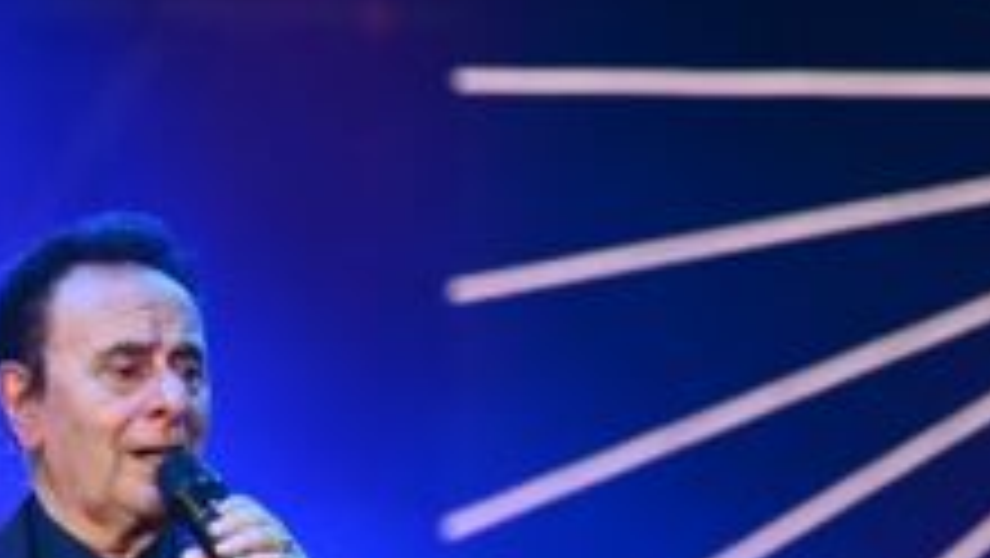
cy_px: 860
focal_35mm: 837
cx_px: 110
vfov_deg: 1.5
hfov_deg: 2.6
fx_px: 21983
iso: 1100
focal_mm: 200
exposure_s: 1/400
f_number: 3.2
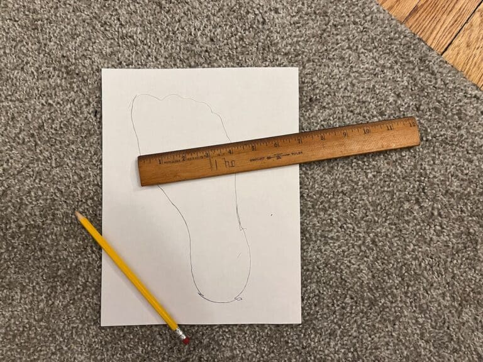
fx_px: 363
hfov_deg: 67.3
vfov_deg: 53.1
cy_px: 181
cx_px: 242
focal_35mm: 26
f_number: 1.6
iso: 500
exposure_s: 1/60
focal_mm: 5.1
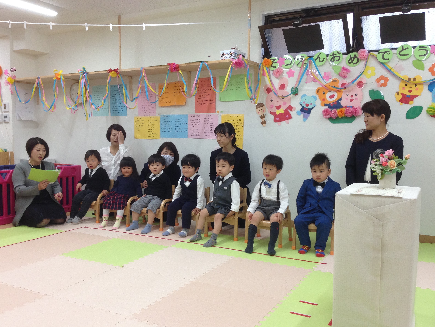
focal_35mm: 33
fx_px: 415
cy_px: 164
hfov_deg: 55.4
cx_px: 218
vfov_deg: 42.9
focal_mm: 4.12
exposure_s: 1/120
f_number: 2.4
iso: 80
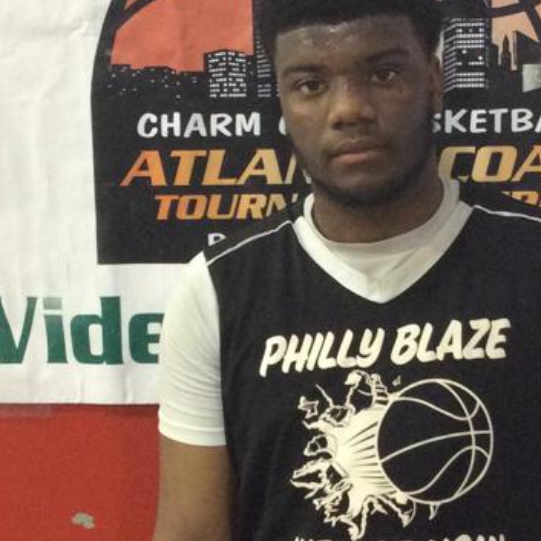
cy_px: 285
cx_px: 375
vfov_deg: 21.1
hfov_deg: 21.0
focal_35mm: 82
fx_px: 1450
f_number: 2.4
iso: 250
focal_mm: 3.3
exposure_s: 1/24
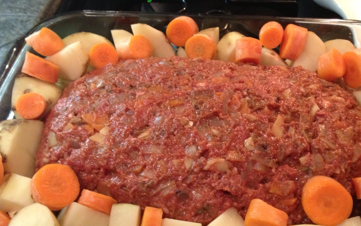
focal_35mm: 45
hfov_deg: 44.1
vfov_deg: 28.6
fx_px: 443
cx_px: 218
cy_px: 109
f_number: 2.4
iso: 400
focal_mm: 4.28
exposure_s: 1/17
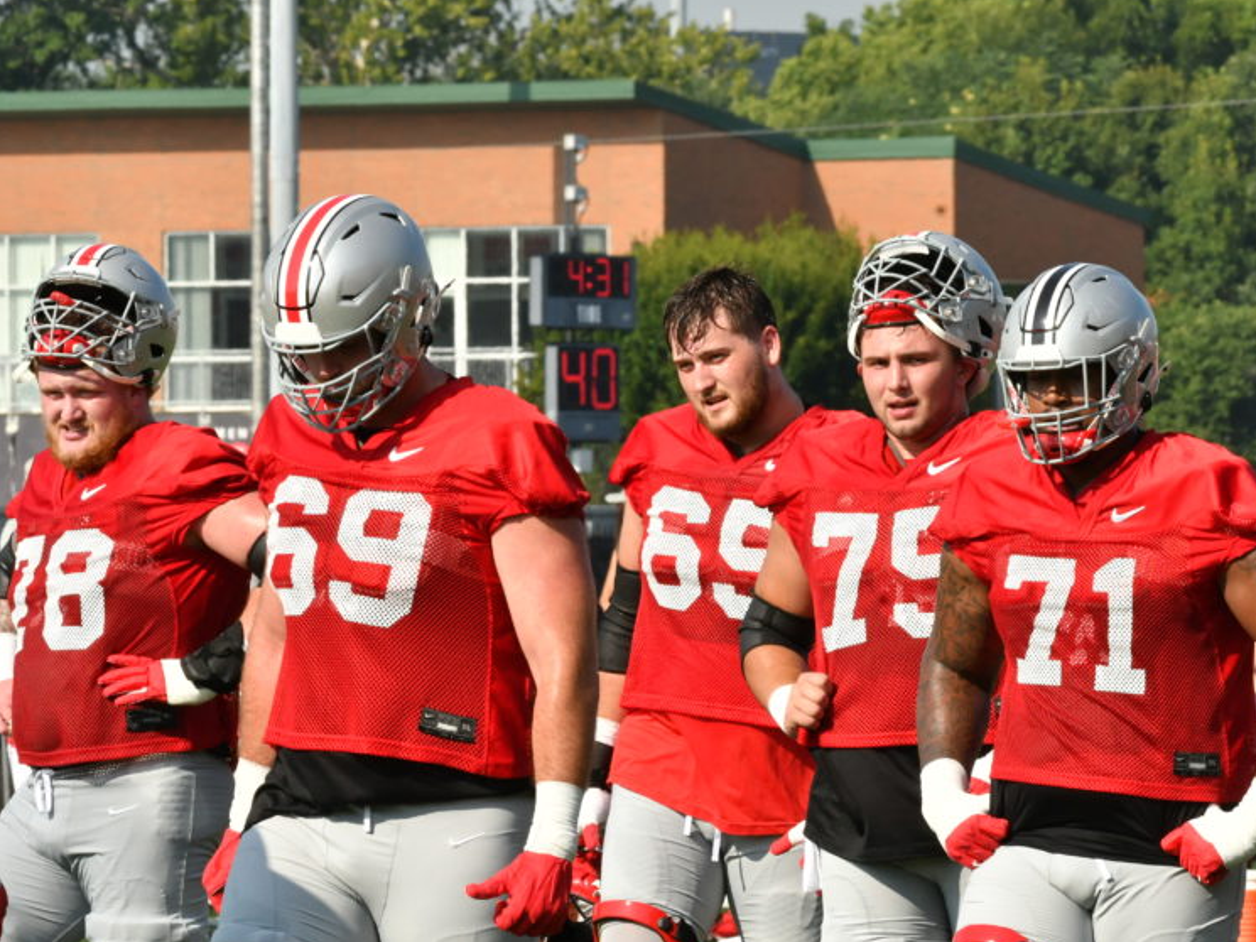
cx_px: 728
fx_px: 15856
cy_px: 460
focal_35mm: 437
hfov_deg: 4.5
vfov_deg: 3.4
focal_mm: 220
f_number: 18
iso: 1000
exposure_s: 1/640
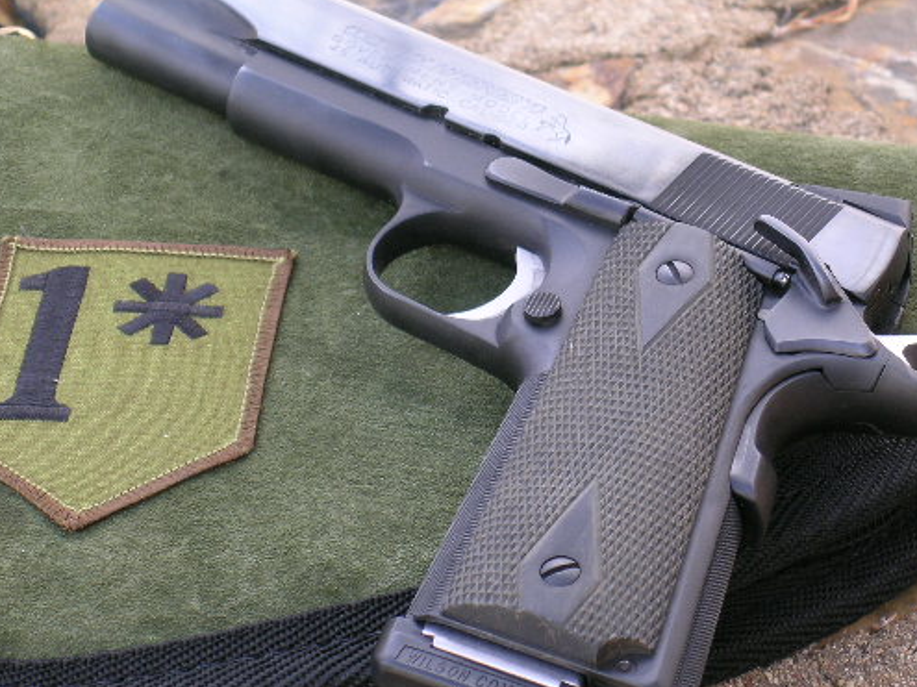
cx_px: 495
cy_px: 348
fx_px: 3973
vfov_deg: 9.9
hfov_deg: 13.2
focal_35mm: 150
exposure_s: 1/60.3
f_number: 4.6
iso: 50
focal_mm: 24
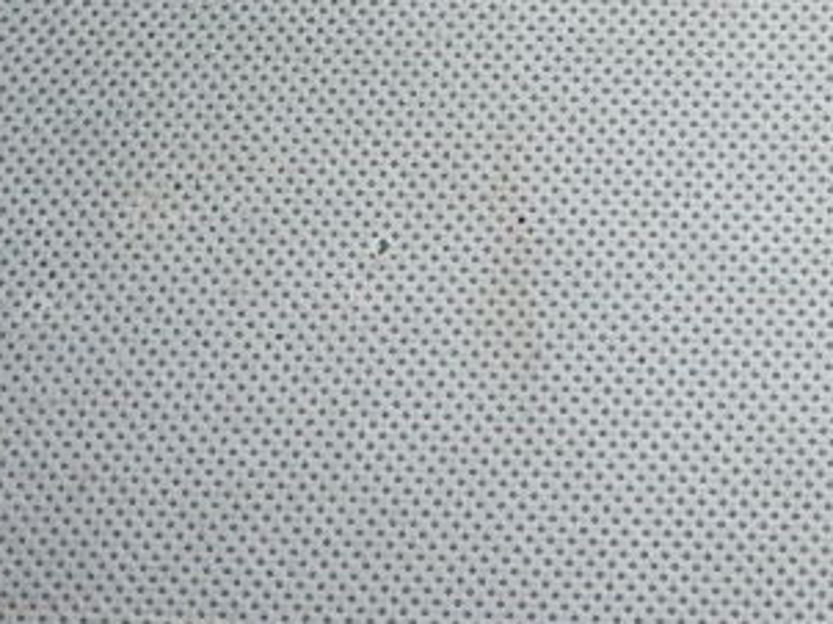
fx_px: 2933
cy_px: -688
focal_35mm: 122
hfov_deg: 15.0
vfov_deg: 10.9
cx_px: 1241
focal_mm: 4
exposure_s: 1/400
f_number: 6
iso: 125
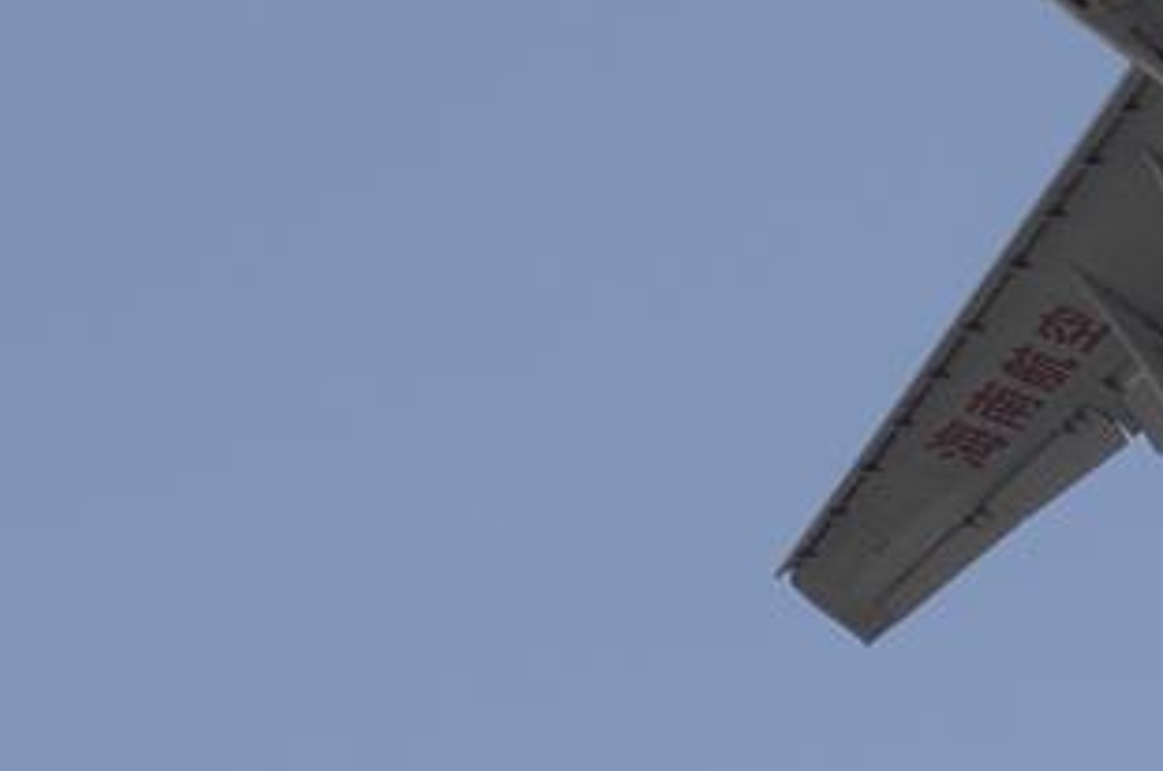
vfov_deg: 1.9
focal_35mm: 724
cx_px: 1788
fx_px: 23339
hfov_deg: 2.8
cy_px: -496
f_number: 4
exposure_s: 1/1600
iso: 200
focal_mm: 125
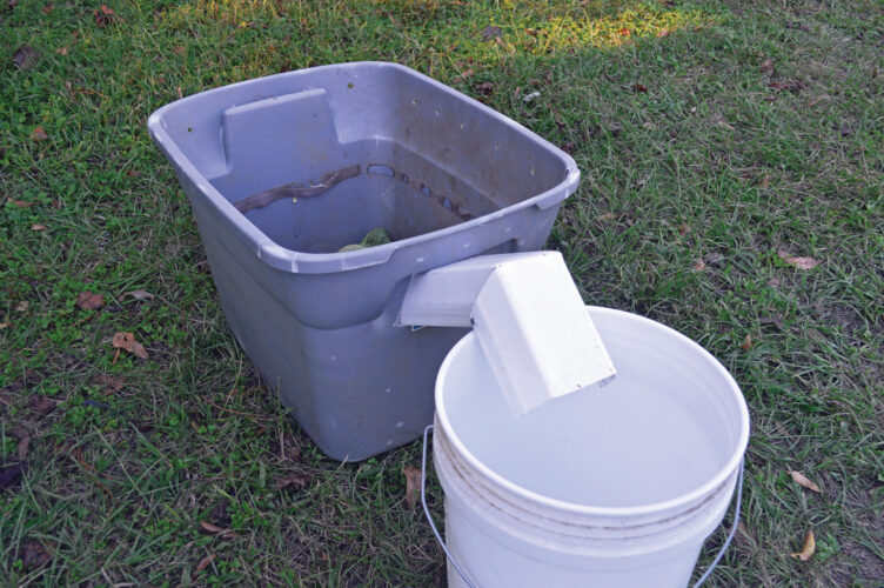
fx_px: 810
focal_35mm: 33
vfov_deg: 39.9
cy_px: 294
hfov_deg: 57.3
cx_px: 442
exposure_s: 1/125
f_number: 5.6
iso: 400
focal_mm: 22
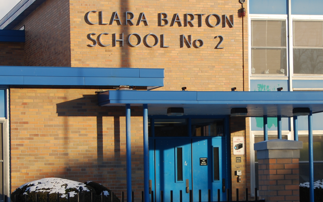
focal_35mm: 135
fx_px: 1188
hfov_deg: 15.5
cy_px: 126
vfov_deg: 9.7
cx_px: 206
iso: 100
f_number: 7.1
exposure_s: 1/200
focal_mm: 52
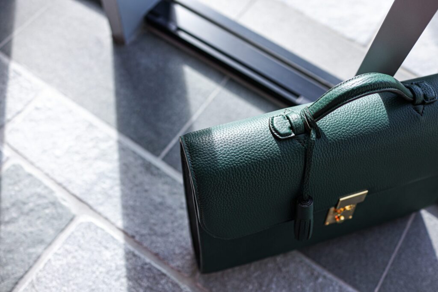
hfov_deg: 54.4
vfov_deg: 37.9
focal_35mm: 35
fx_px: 426
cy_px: 146
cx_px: 219
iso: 100
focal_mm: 35
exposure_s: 1/320
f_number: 2.8
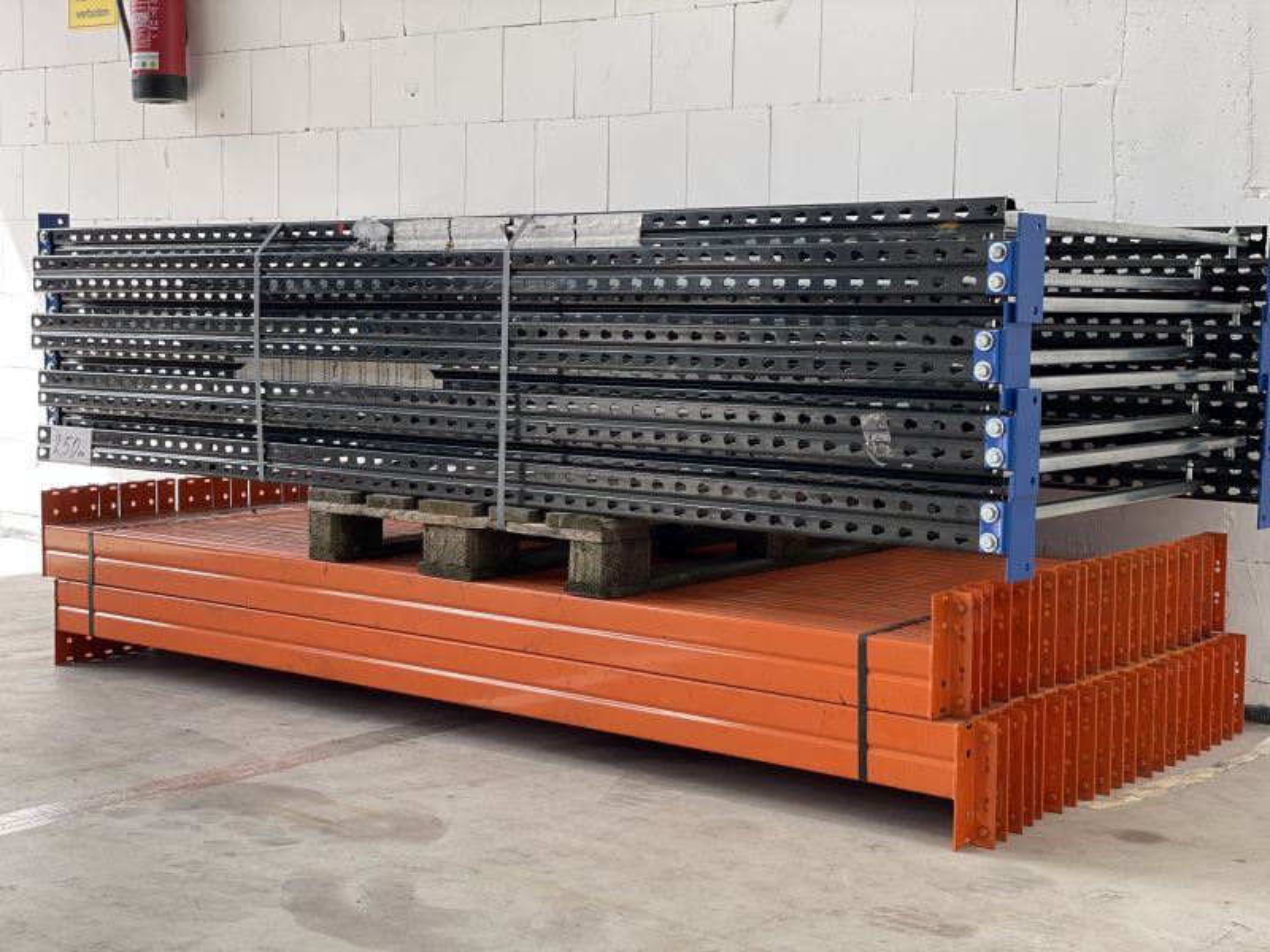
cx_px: 635
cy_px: 476
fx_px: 1908
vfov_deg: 28.0
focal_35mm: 52
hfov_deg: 36.8
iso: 25
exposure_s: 1/174
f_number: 2
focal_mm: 6
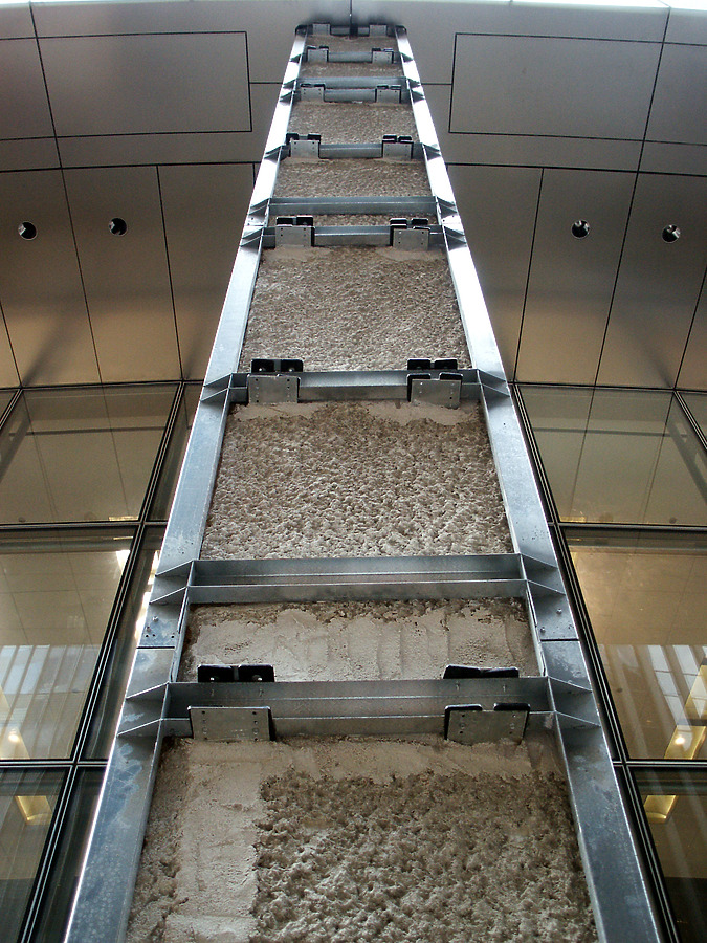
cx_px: 354
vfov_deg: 52.6
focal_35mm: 35
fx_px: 953
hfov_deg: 40.7
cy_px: 472
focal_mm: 7.18
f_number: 3
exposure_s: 1/45
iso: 200
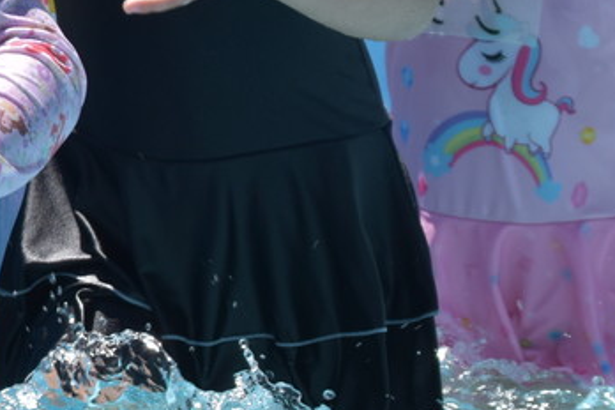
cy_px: -162
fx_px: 5752
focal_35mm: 337
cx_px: -263
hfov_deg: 6.1
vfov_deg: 4.1
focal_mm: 65
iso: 100
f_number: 9
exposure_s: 1/320
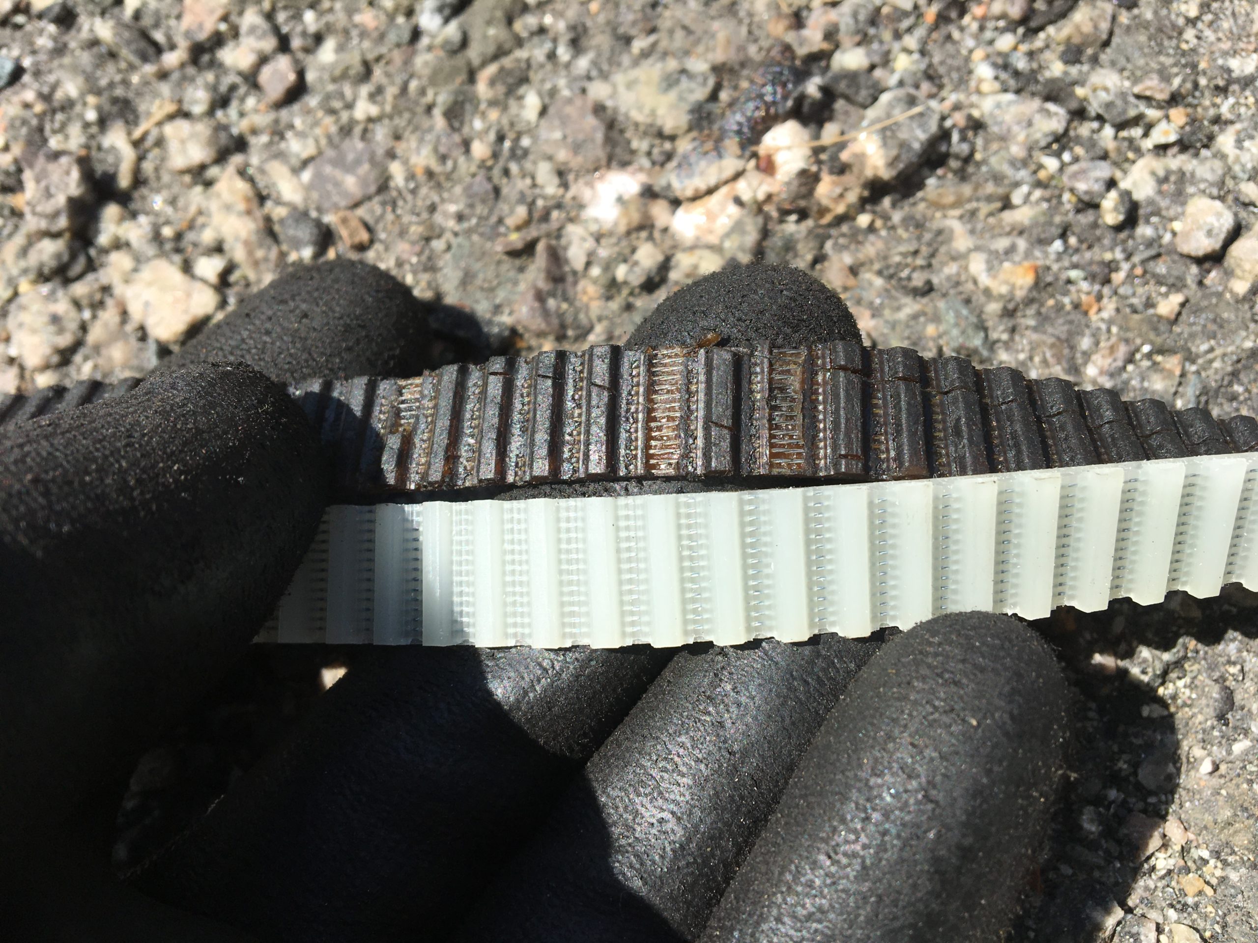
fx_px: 1054
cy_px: 472
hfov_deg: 61.7
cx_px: 629
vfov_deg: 48.2
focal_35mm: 29
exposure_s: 1/1350
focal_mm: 4.15
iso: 25
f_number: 2.2
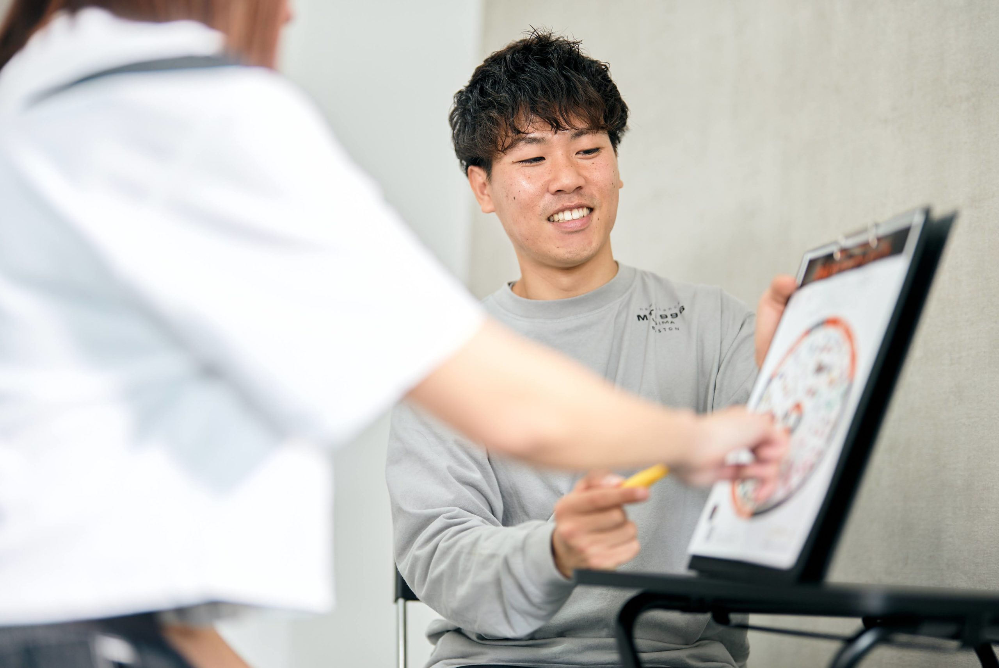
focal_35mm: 50
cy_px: 334
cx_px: 500
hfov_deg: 39.6
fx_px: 1388
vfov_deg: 27.0
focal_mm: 50
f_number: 1.2
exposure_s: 1/400
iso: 200
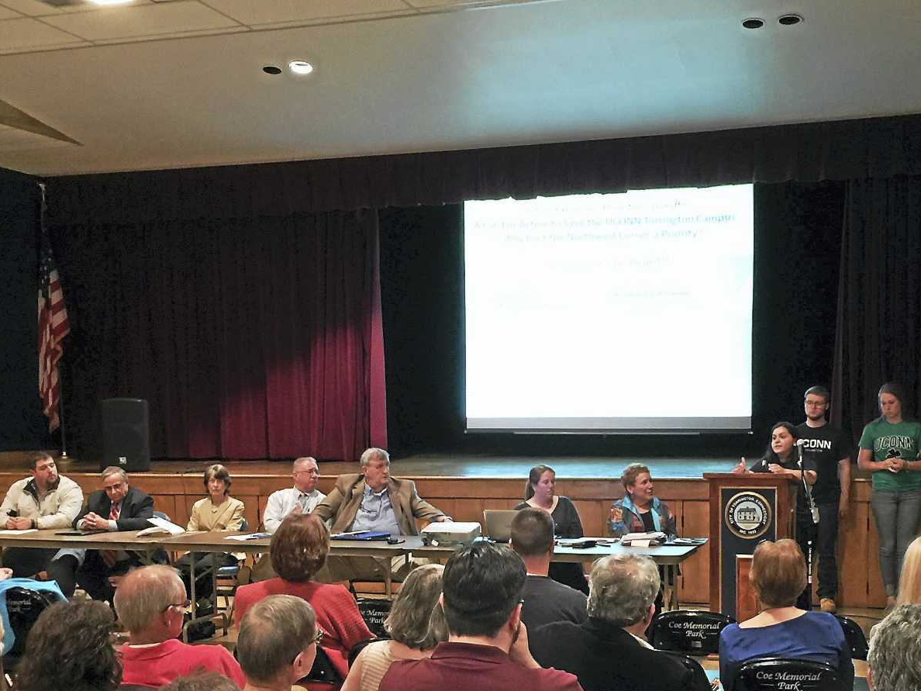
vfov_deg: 28.6
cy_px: 534
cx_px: 543
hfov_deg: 38.1
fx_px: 1330
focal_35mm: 50
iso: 125
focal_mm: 4.15
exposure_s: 1/8
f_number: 2.2
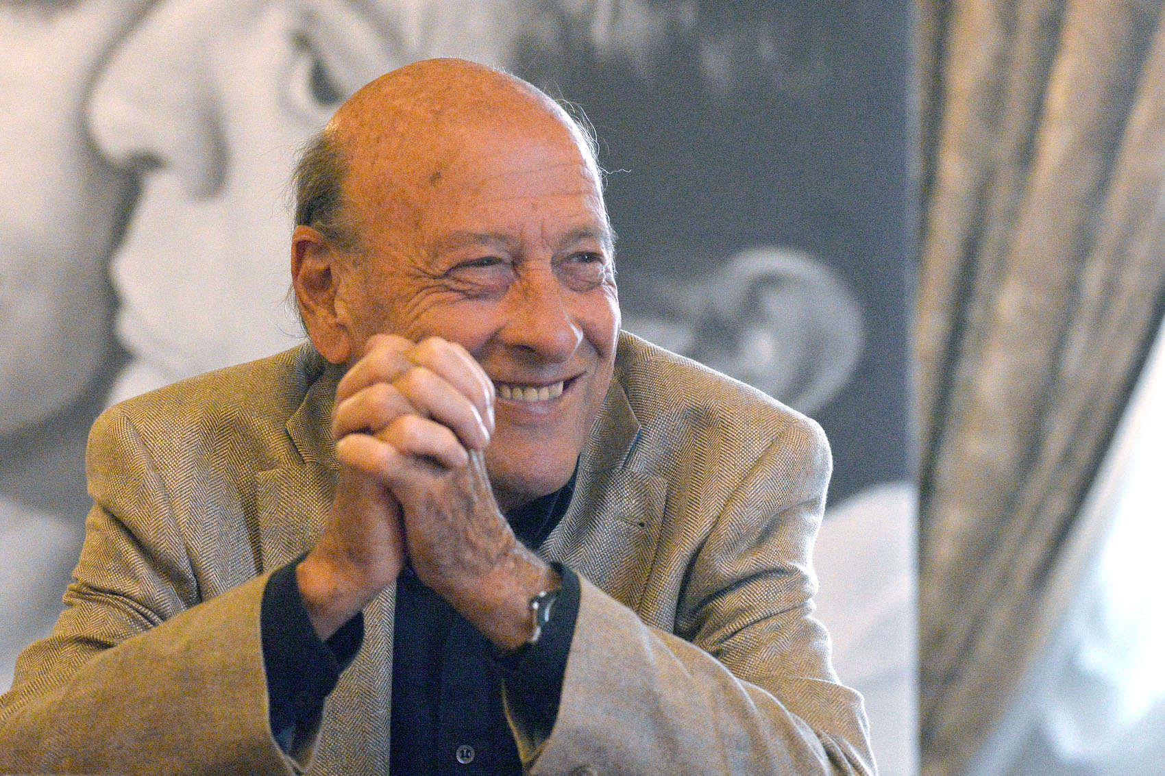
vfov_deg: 10.2
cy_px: 388
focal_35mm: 135
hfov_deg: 15.2
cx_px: 582
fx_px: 4368
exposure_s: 1/400
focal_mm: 135
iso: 6400
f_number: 4.5
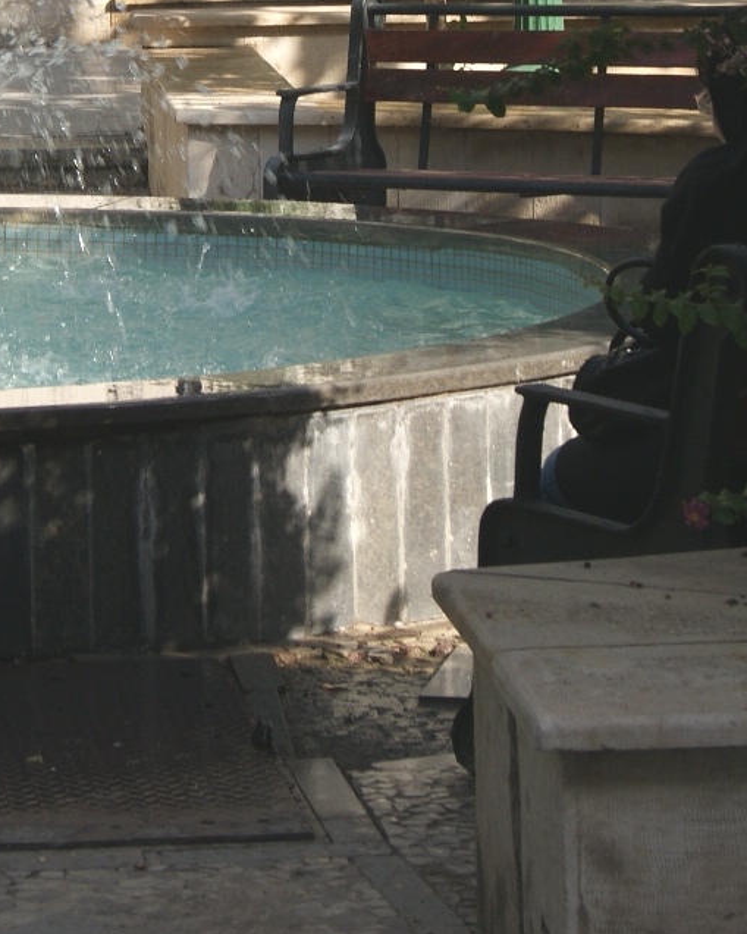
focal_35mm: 170
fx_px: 4697
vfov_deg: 11.2
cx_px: 90
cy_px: -1
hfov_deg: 9.1
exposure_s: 1/80
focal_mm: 40
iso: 100
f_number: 11
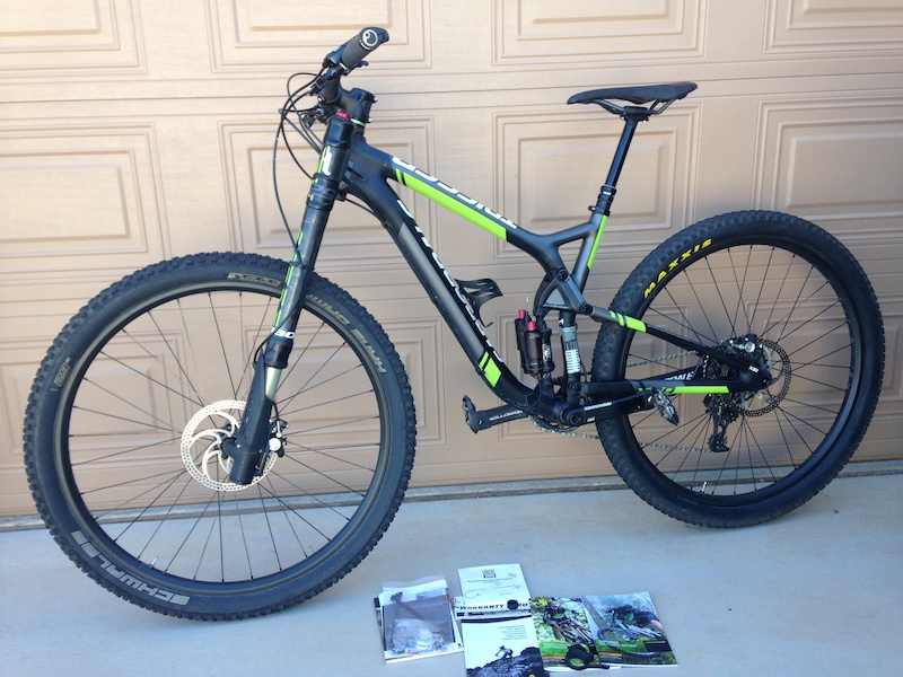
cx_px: 452
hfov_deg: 55.4
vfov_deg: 42.9
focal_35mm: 33
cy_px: 338
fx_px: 861
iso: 50
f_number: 2.4
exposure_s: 1/127
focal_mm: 4.12
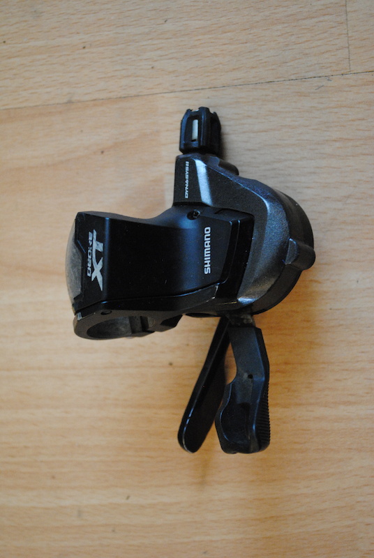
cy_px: 279
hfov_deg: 21.6
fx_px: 978
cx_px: 187
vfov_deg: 31.8
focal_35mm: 63
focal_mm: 42
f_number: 5.3
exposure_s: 1/20
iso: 1600
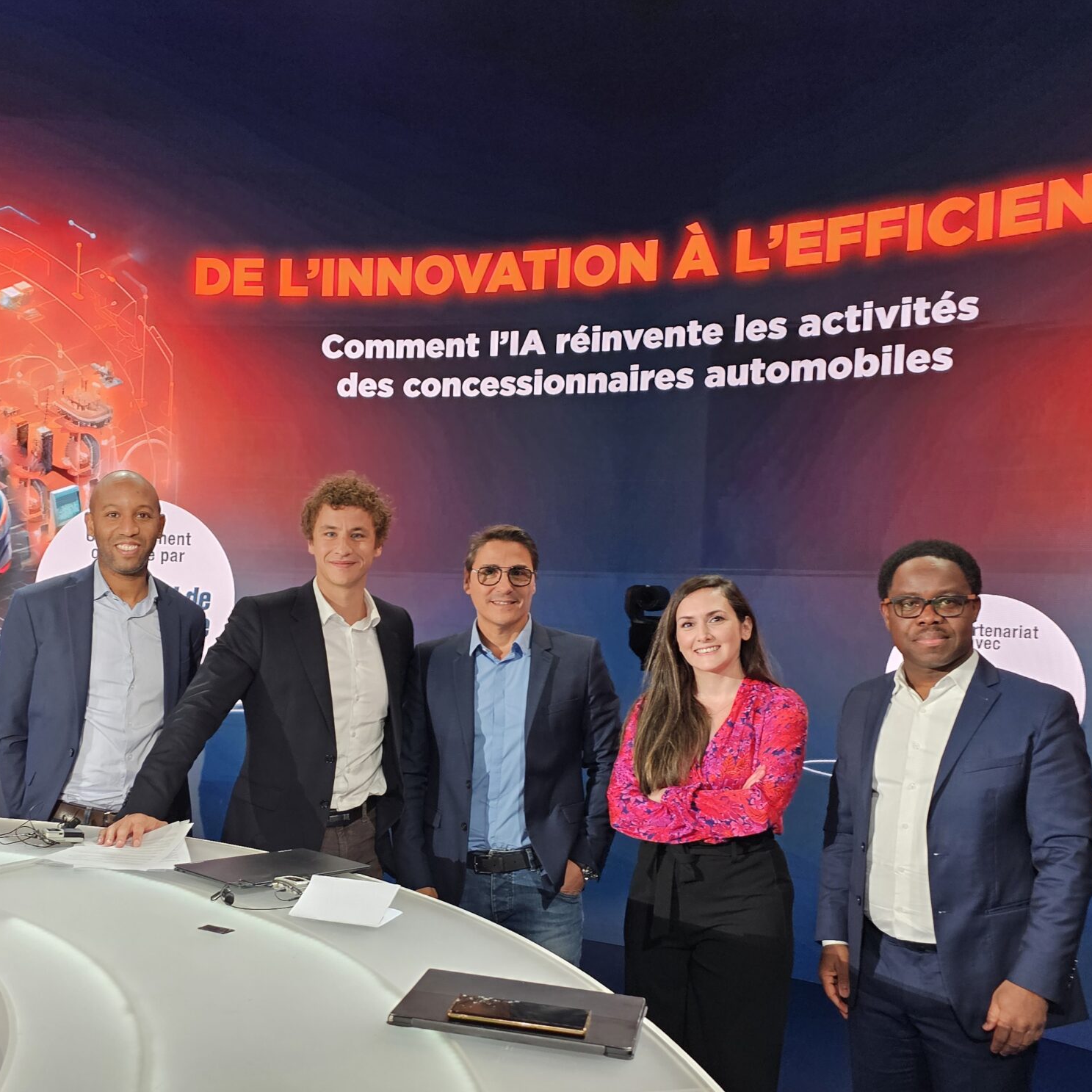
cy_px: 622
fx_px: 1249
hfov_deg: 46.8
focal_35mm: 35
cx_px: 408
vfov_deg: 47.1
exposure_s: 1/58
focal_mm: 6.3
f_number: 1.7
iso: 160
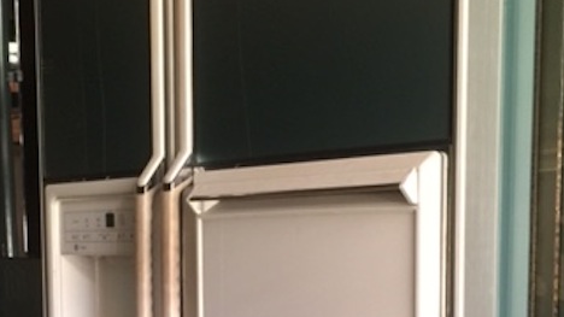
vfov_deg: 18.4
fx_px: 942
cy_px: 343
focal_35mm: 63
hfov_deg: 33.2
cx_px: 229
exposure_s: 1/15
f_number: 2.2
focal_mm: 4.15
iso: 160
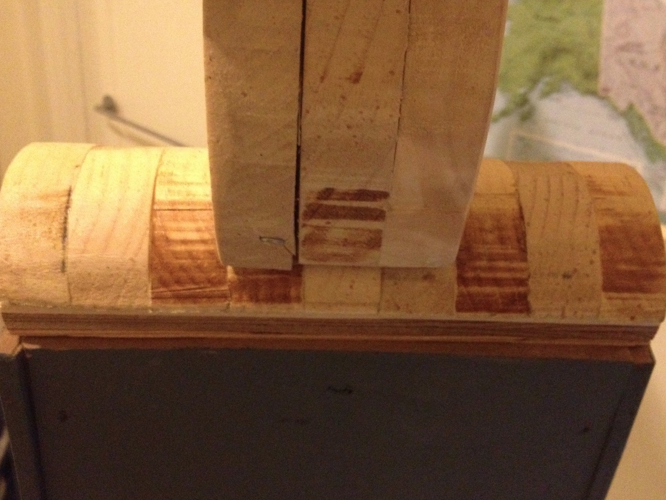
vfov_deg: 36.8
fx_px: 750
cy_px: 262
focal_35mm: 39
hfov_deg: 47.9
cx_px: 344
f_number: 2.4
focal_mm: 4.28
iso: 640
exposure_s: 1/15
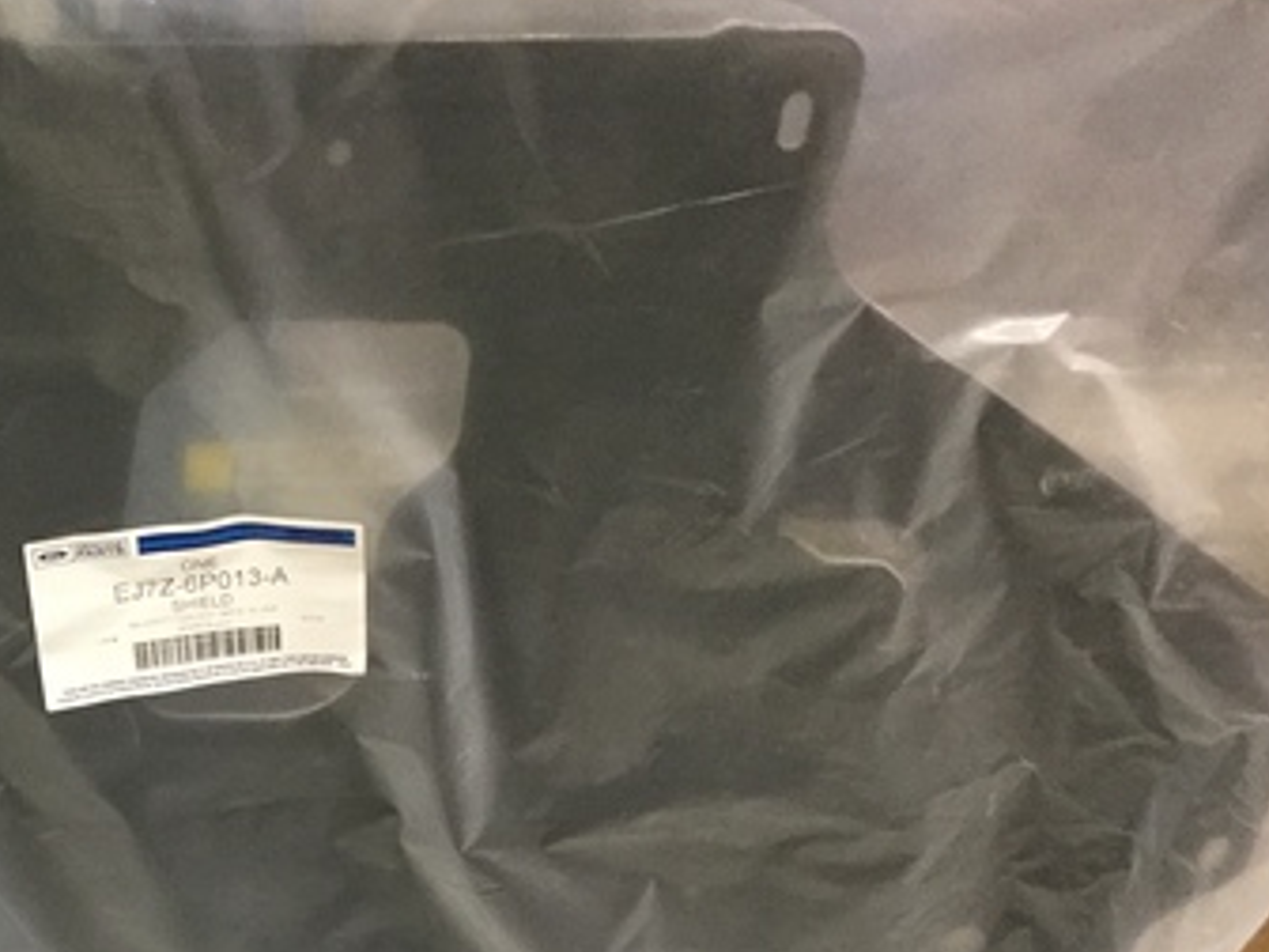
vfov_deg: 24.1
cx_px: 94
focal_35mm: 59
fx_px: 2163
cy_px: 850
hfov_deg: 31.0
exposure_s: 1/30
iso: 160
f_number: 2.4
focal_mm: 3.3
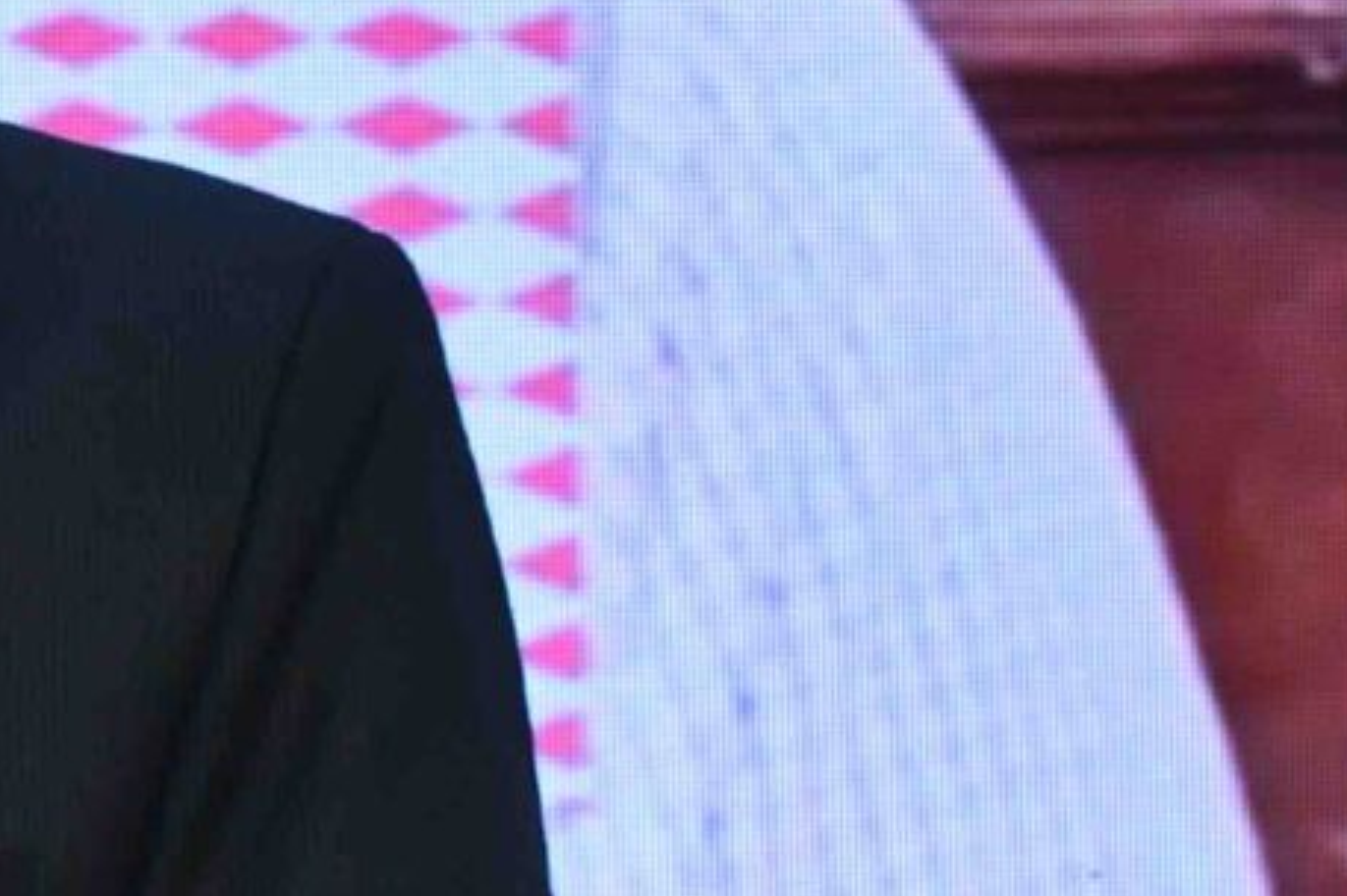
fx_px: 10693
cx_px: -1913
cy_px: 1060
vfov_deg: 4.8
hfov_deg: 6.8
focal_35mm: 286
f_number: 10
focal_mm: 34
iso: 800
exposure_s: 1/125
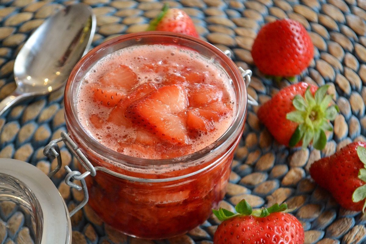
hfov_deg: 24.6
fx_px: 839
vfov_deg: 16.6
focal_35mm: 82
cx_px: 183
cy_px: 122
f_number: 5.6
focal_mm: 55
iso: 3200
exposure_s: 1/50
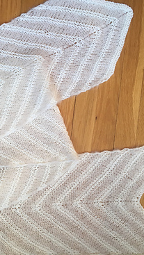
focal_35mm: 43
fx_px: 291
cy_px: 125
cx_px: 29
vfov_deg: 47.3
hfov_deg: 27.2
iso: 25
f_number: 2.2
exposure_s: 1/30
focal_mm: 4.15
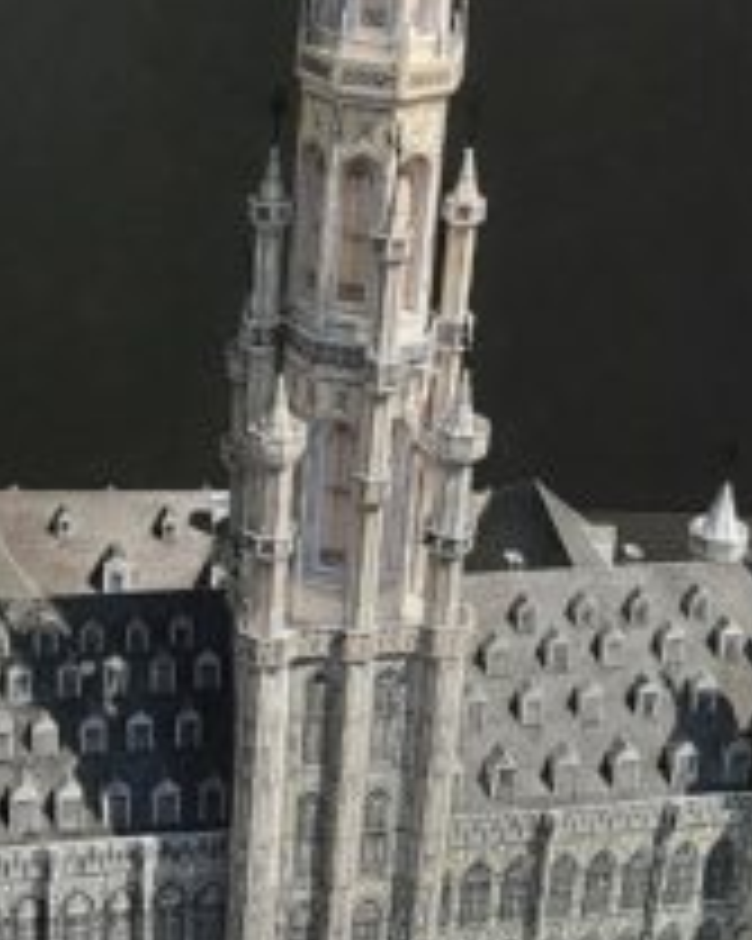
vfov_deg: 31.2
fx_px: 1670
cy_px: 304
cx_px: 239
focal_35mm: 60
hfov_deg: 25.2
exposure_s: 1/1639
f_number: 1.7
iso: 40
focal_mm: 3.93
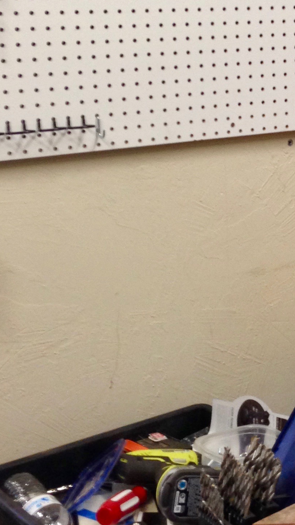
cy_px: 137
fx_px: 1126
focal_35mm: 81
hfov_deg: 14.3
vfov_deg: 25.9
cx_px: 376
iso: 80
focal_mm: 4.12
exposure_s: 1/20
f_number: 2.4
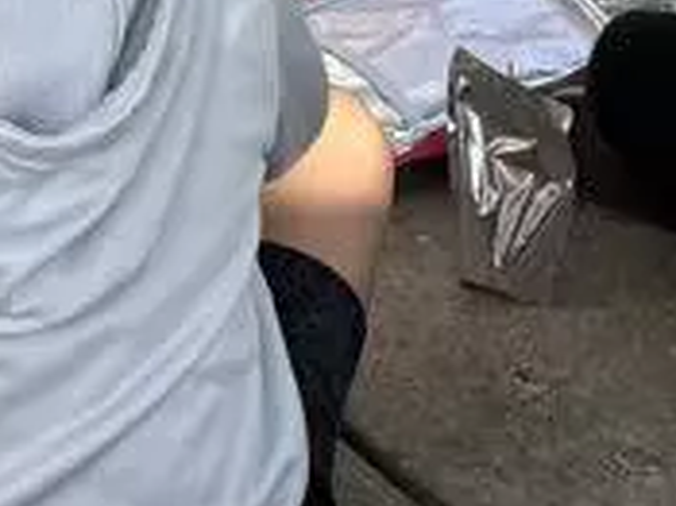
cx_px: -205
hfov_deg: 11.7
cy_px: -467
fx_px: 3220
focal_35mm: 165
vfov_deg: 8.6
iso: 80
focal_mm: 6.76
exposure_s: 1/1524
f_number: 1.78
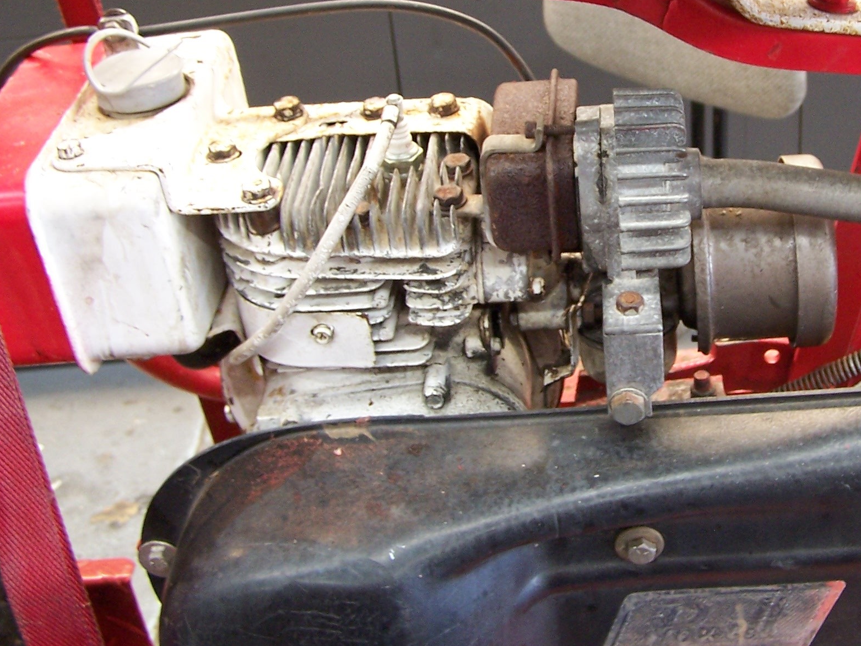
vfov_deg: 26.1
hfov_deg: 33.8
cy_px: 262
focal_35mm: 56
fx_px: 1393
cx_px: 629
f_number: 2.8
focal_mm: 6.3
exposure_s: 1/10
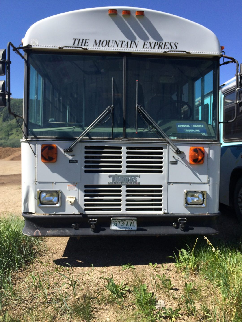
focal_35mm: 29
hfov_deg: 48.2
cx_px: 121
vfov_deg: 61.7
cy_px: 161
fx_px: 270
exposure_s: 1/1244
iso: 32
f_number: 2.2
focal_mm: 4.15
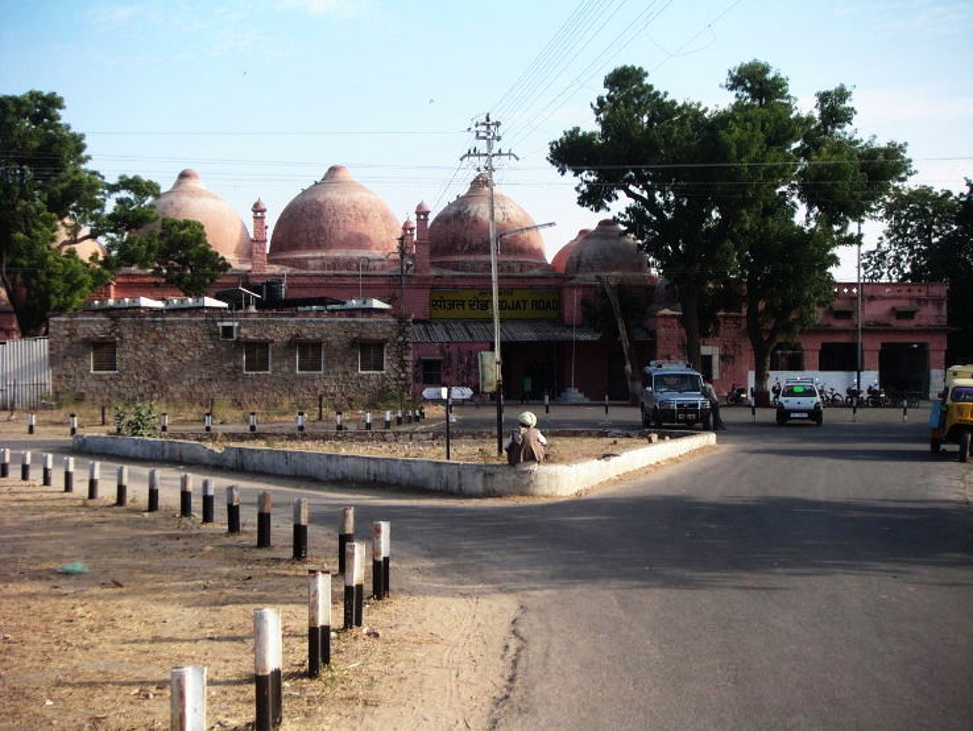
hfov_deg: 39.6
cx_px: 486
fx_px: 1350
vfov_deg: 30.3
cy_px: 366
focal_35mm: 48
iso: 50
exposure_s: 1/380
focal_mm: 7.5
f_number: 2.9
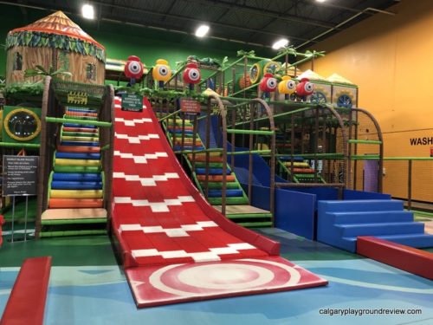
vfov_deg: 49.7
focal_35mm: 28
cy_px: 162
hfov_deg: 63.4
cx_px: 216
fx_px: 350
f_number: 1.8
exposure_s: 1/15
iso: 50
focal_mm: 4
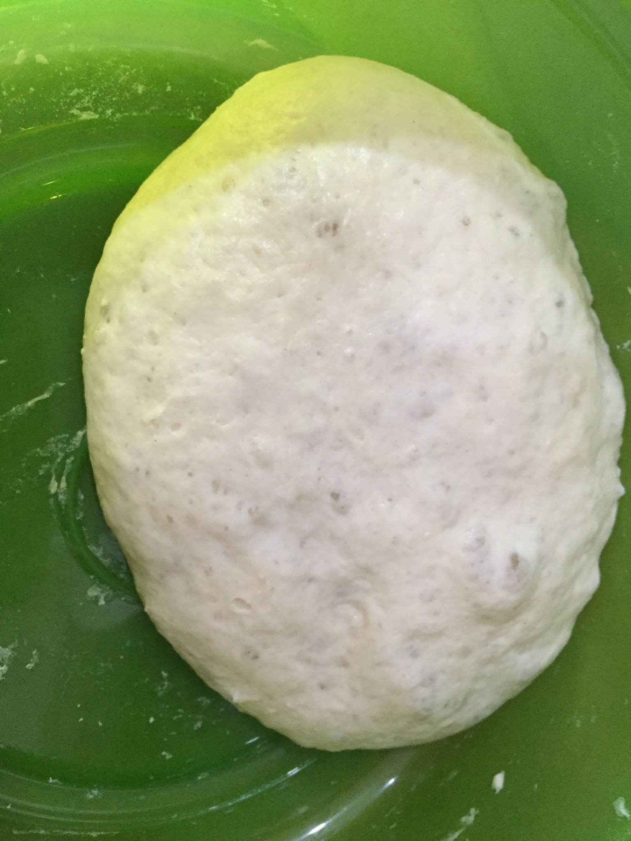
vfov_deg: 61.7
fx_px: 705
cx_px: 316
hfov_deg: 48.2
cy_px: 420
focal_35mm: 29
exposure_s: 1/17
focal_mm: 4.15
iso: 250
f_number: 2.2
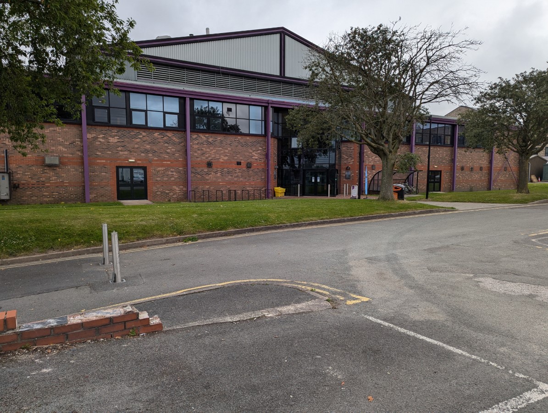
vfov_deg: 56.9
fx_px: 381
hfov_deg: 71.5
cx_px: 274
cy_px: 206
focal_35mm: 24
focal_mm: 6.81
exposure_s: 1/826
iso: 42
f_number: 1.85
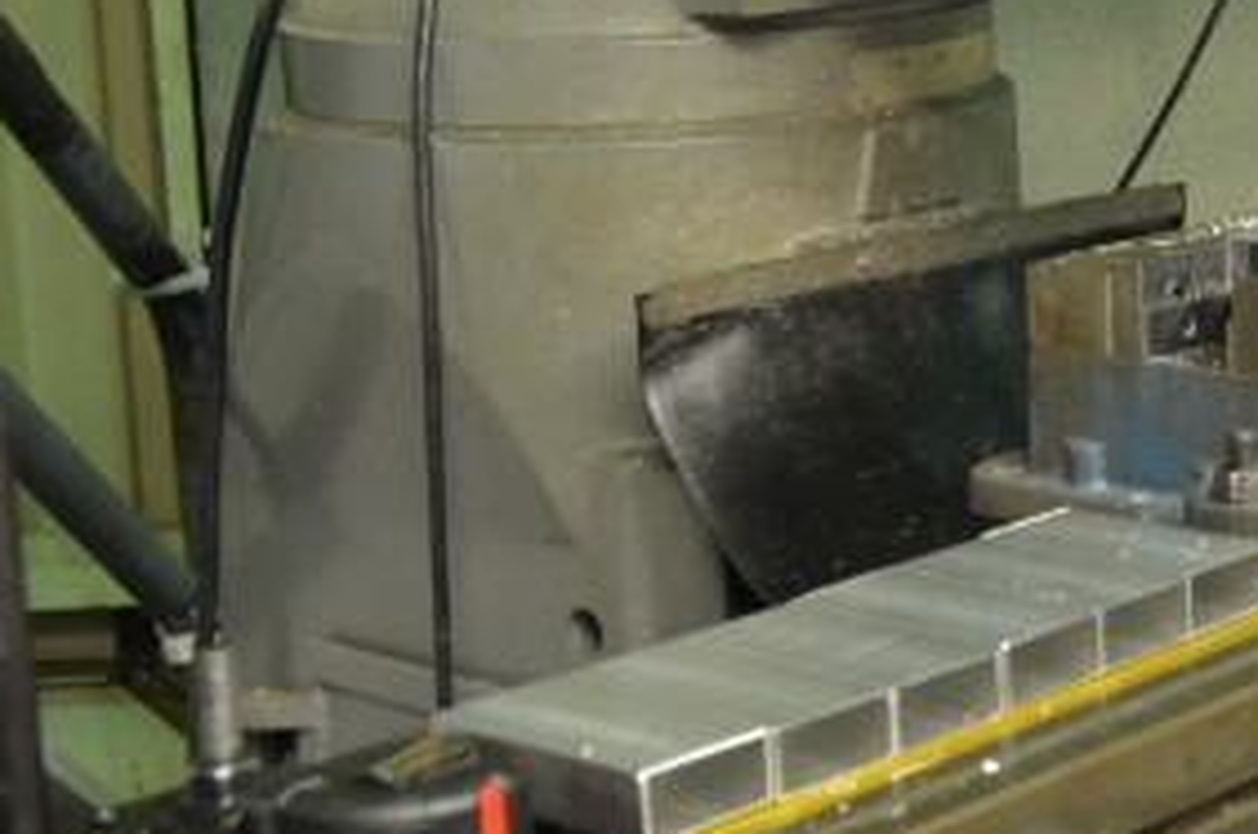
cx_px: 1677
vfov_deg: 15.6
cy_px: 201
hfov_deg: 21.1
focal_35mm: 87
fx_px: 3035
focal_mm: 16
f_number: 2.8
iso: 1400
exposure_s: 1/100
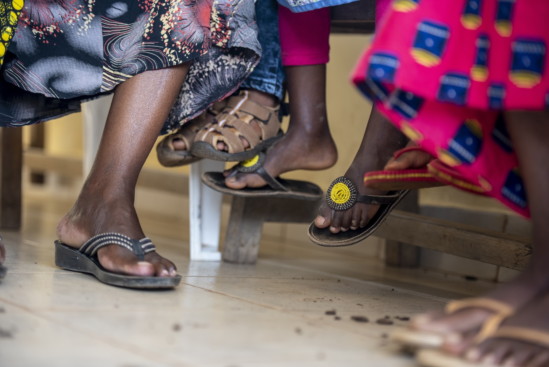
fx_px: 1678
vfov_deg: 12.5
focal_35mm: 110
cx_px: 274
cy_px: 184
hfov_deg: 18.6
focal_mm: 110
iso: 400
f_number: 2.8
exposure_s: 1/200
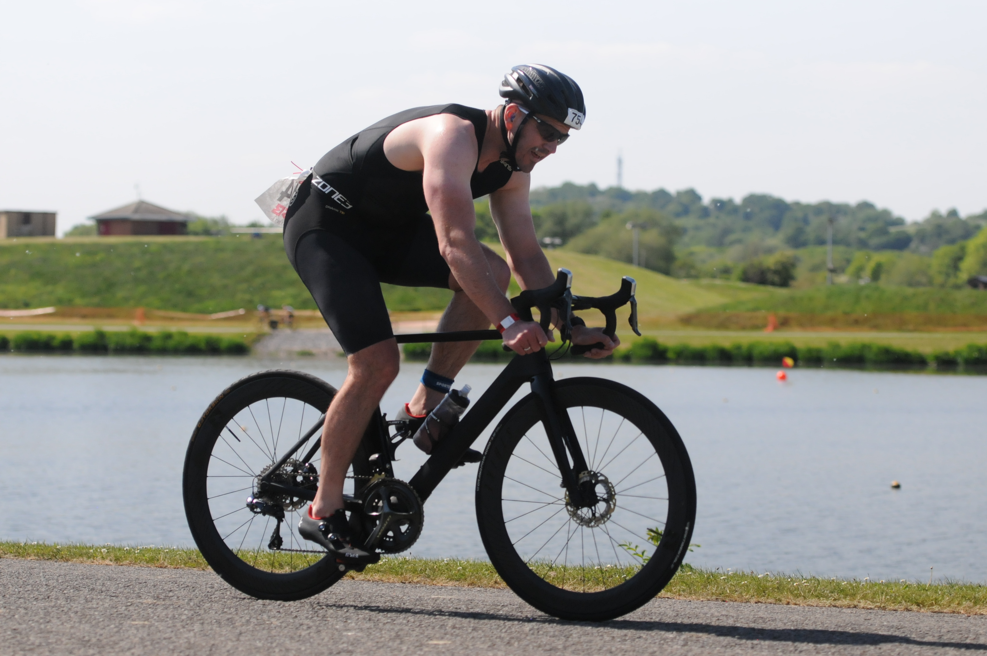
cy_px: 328
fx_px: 2875
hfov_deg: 19.5
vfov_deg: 13.0
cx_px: 494
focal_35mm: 105
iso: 1000
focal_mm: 70
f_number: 4
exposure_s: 1/8000
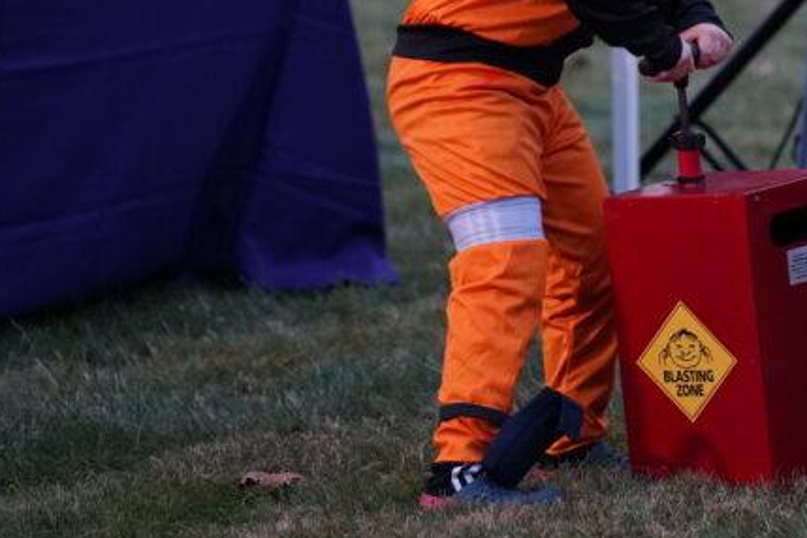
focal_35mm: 277
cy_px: -57
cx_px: 788
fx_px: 6209
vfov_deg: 4.9
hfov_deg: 7.4
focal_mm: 116
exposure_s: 1/160
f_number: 2.8
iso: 2000
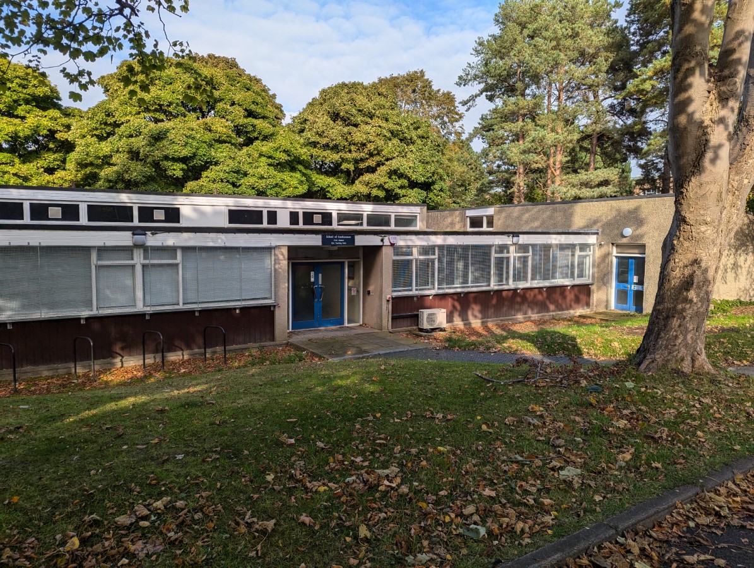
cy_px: 284
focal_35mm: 24
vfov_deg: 56.9
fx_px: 524
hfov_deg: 71.5
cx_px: 377
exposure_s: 1/1121
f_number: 1.85
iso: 49
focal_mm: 6.81
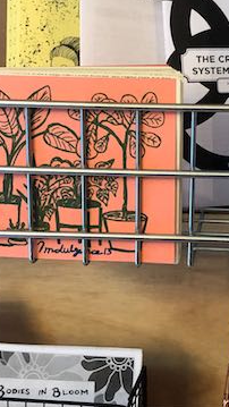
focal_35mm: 68
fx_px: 734
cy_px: 171
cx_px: 201
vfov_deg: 30.9
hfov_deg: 17.5
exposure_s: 1/15
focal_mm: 3.99
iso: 100
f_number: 1.8
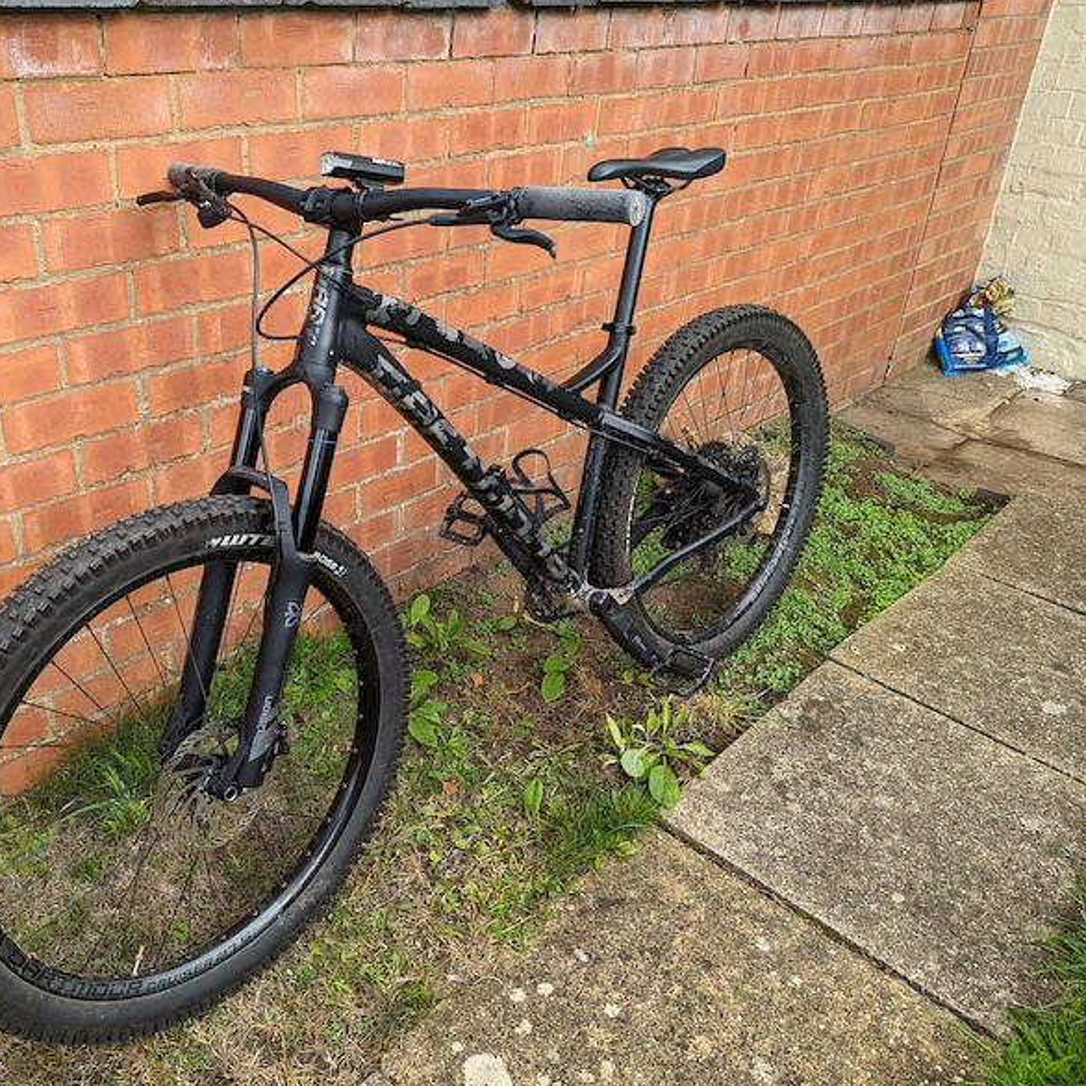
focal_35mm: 29
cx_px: 454
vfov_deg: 55.6
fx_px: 1029
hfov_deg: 55.4
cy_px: 550
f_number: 1.85
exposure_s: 1/330
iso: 41
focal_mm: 6.81
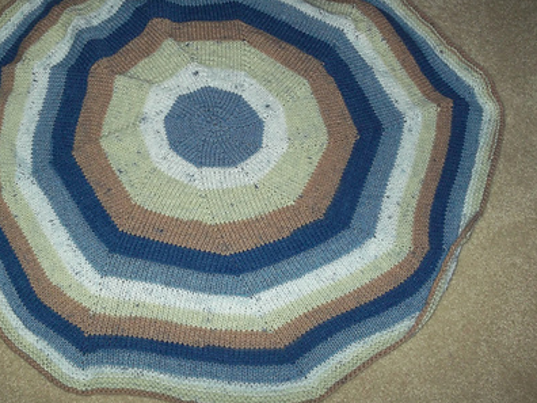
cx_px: 259
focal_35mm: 48
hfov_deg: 39.7
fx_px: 745
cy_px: 188
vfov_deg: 30.3
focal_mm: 6.3
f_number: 4.5
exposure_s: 1/60
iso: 160
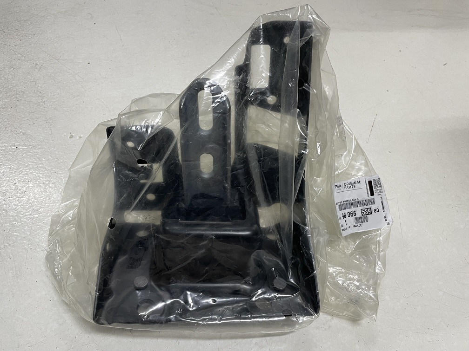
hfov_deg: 67.3
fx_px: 352
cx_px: 234
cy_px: 176
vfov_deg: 53.1
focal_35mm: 26
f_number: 1.6
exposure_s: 1/50
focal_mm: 4.2
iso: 80
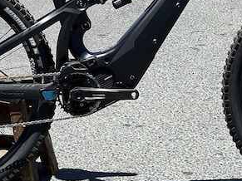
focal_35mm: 212
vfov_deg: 7.0
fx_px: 1481
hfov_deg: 9.3
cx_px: 126
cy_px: 57
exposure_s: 1/513
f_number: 2.8
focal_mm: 9
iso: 32
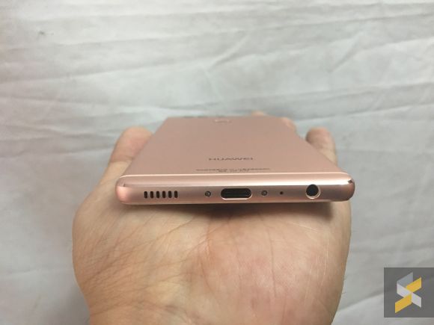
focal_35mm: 29
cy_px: 162
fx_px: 364
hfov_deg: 61.7
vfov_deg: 48.2
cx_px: 217
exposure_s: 1/17
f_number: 2.2
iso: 100
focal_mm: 4.15
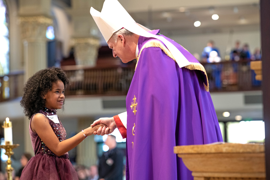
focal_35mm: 111
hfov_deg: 18.4
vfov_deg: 12.3
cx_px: 128
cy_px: 93
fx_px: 832
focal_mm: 105
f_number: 2.8
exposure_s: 1/125
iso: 1600
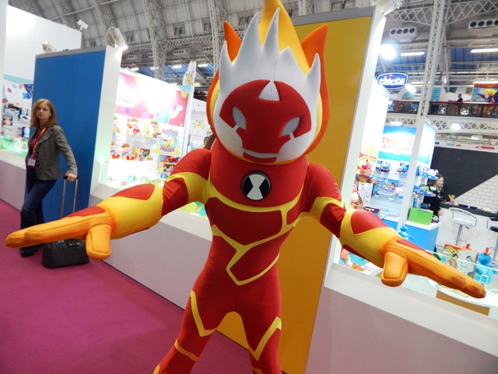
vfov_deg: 61.1
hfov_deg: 76.4
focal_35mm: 22
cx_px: 249
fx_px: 317
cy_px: 187
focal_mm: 4
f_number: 3
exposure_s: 1/30
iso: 220
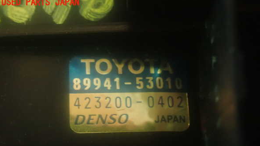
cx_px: 131
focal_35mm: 72
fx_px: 496
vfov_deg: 16.7
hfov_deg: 29.3
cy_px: 96
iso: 1600
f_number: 3.8
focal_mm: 11.78
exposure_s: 1/8
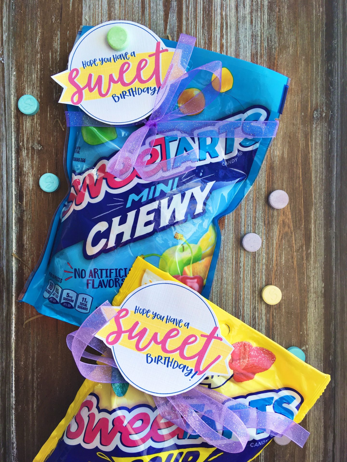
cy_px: 231
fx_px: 388
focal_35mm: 29
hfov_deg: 48.2
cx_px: 174
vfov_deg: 61.7
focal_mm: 4.15
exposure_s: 1/60
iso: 25
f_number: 2.2
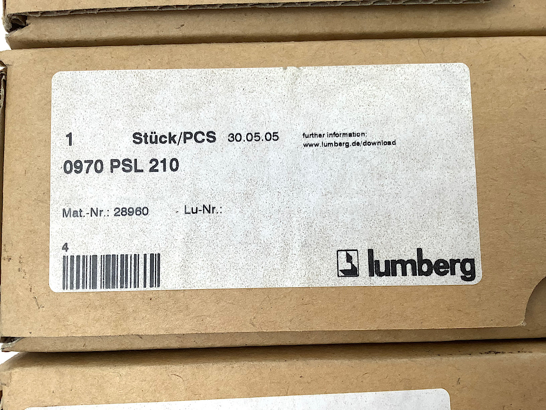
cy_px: 205
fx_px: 489
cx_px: 273
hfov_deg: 58.3
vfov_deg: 45.4
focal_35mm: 31
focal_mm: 3.3
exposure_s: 1/50
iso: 50
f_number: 2.4
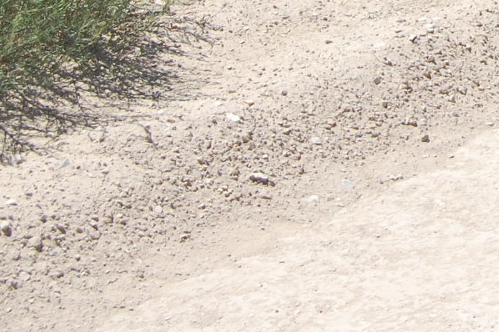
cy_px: -281
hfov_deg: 11.3
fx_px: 2422
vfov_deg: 7.6
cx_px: 730
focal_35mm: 175
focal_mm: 31
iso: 200
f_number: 9
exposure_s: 1/320
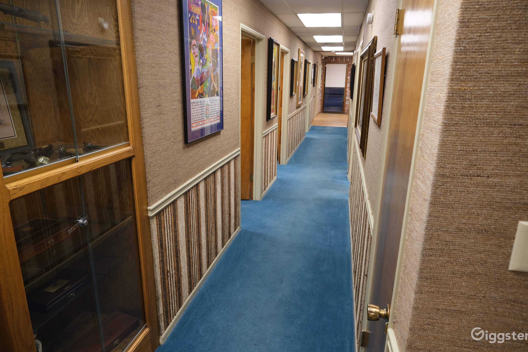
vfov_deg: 53.1
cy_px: 171
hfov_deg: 73.7
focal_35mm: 24
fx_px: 352
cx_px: 266
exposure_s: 1/30
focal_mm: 15.2
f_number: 3.5
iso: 640
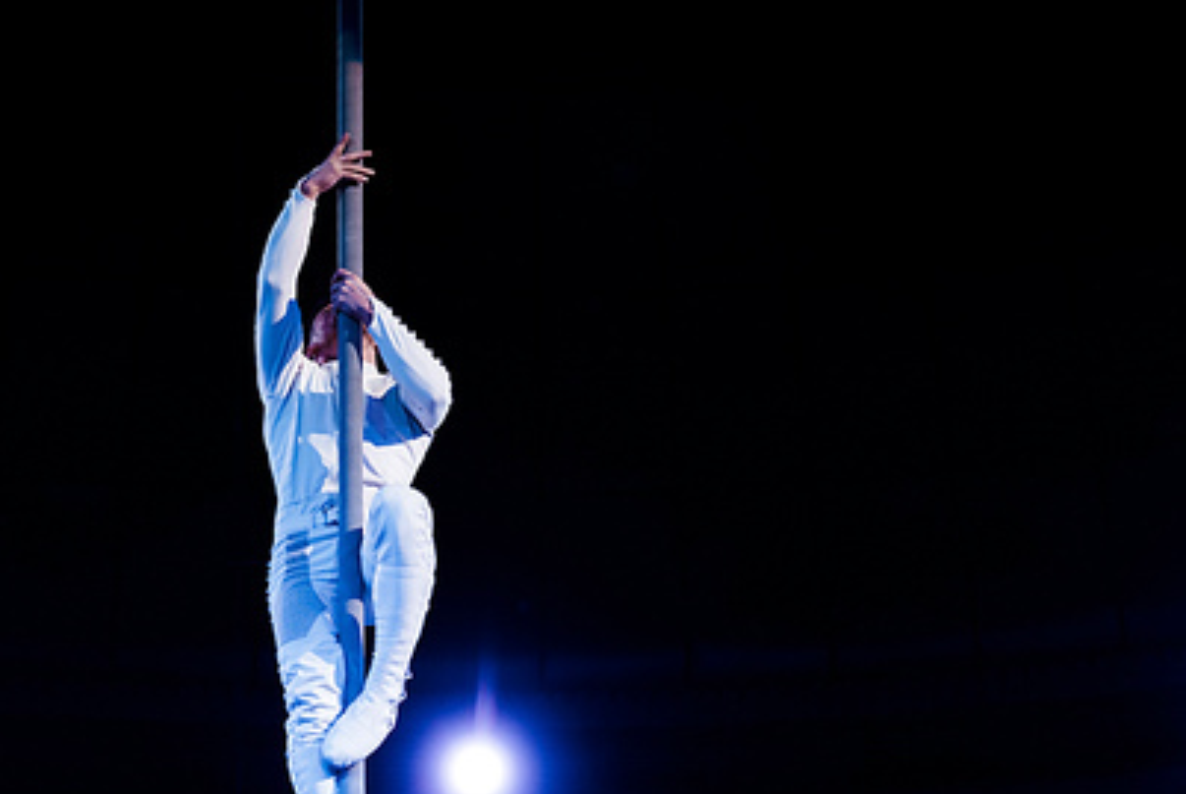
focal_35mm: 87
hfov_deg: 23.4
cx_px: 563
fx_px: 2869
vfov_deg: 15.7
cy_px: 452
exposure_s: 1/400
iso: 800
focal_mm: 70
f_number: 3.2
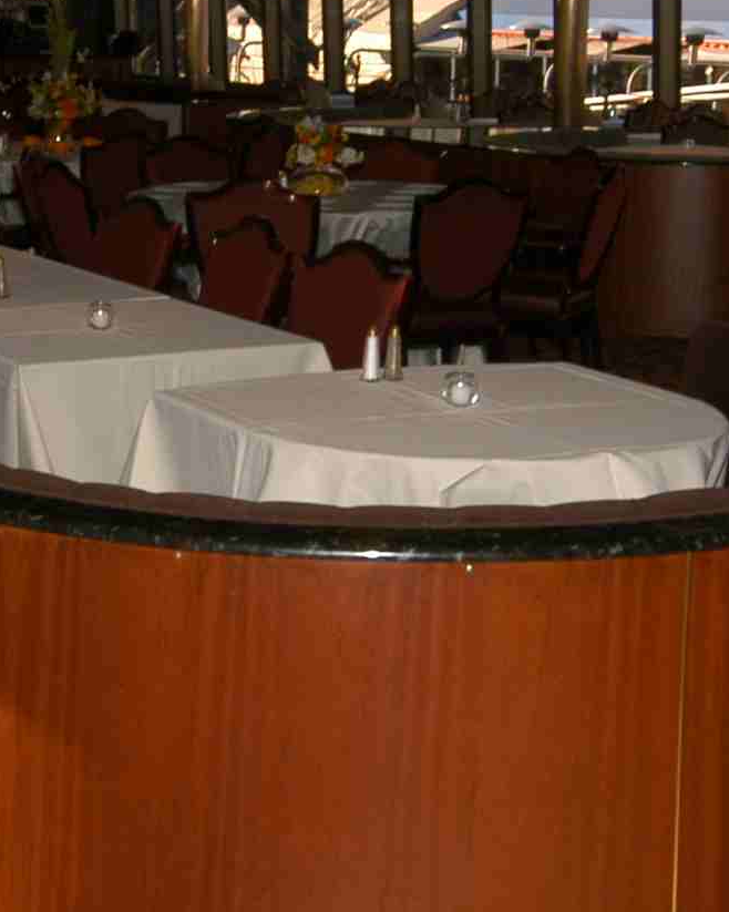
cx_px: 226
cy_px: 382
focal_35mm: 72
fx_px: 1943
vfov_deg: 26.4
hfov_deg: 21.2
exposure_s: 1/100
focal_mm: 14
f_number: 10
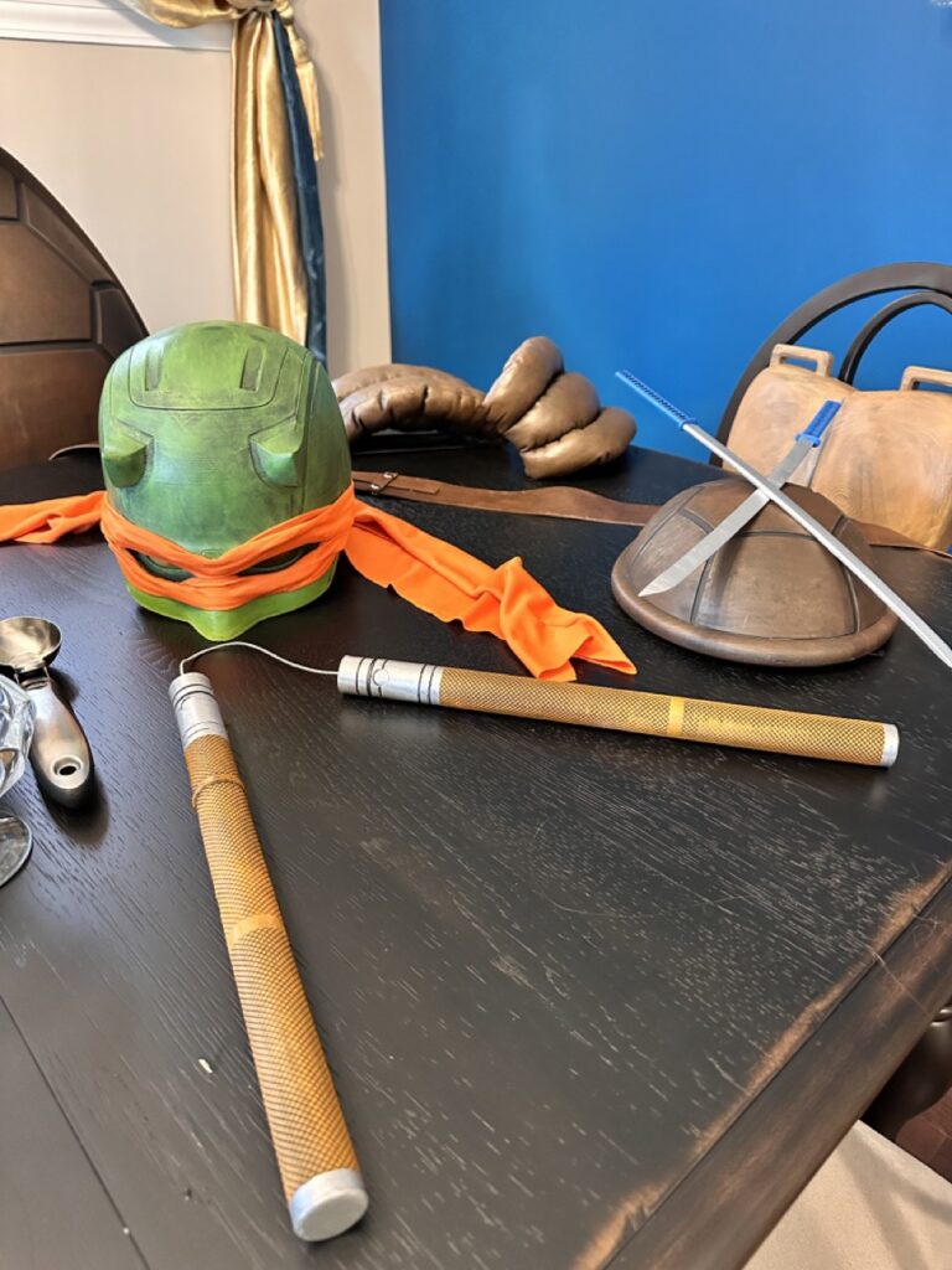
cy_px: 635
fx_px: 880
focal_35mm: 24
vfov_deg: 71.6
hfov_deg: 56.8
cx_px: 476
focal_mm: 6.86
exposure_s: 1/30
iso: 800
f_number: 1.78
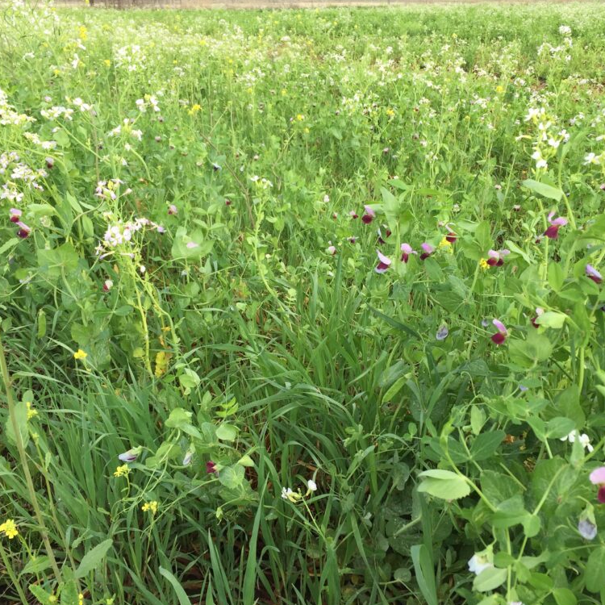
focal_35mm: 35
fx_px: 692
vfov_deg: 47.2
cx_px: 316
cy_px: 305
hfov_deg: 47.2
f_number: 2.2
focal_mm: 4.15
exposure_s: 1/898
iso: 32
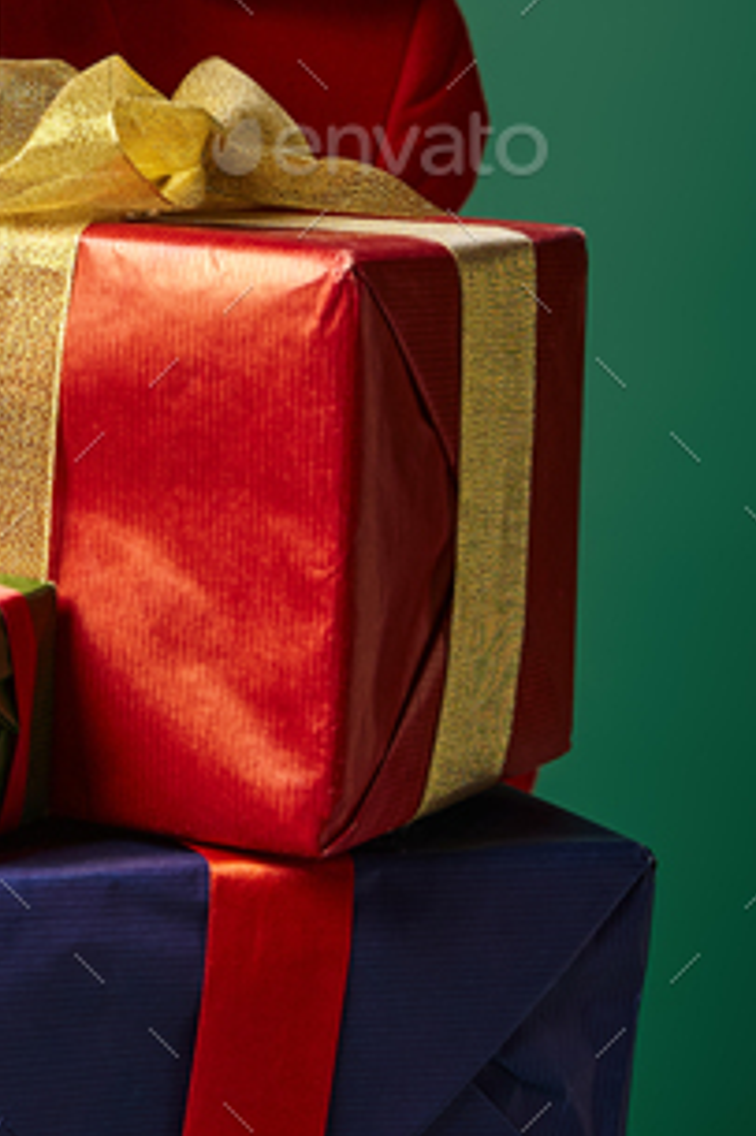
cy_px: 121
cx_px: -190
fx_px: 3752
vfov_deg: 17.0
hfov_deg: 11.3
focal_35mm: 119
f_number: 5.6
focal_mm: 41
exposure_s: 1/125
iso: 125
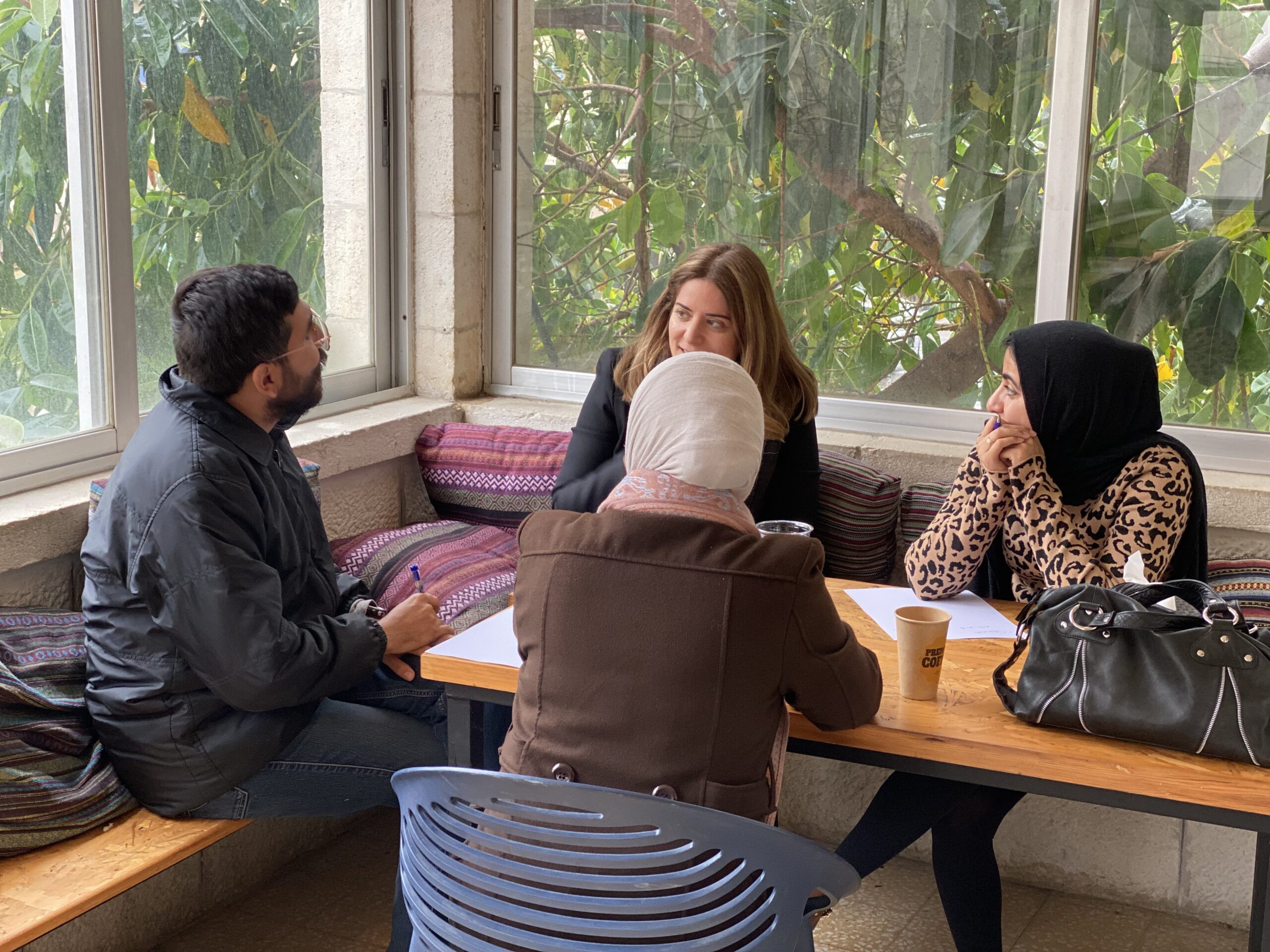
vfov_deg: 28.0
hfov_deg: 36.8
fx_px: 1908
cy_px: 476
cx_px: 635
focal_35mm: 52
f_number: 2
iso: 125
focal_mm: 6
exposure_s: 1/33
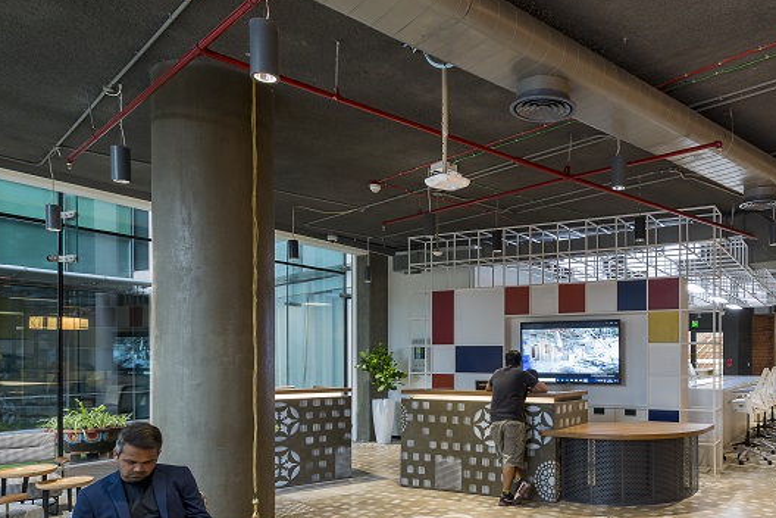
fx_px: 625
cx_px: 538
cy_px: 362
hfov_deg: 61.6
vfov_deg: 44.0
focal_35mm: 29
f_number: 11
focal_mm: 17
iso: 250
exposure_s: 1/1.25
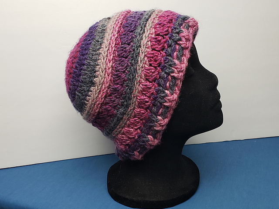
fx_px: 210
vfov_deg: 53.1
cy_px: 104
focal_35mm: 26
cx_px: 140
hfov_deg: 67.3
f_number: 2.4
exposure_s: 1/60
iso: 125
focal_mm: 4.3
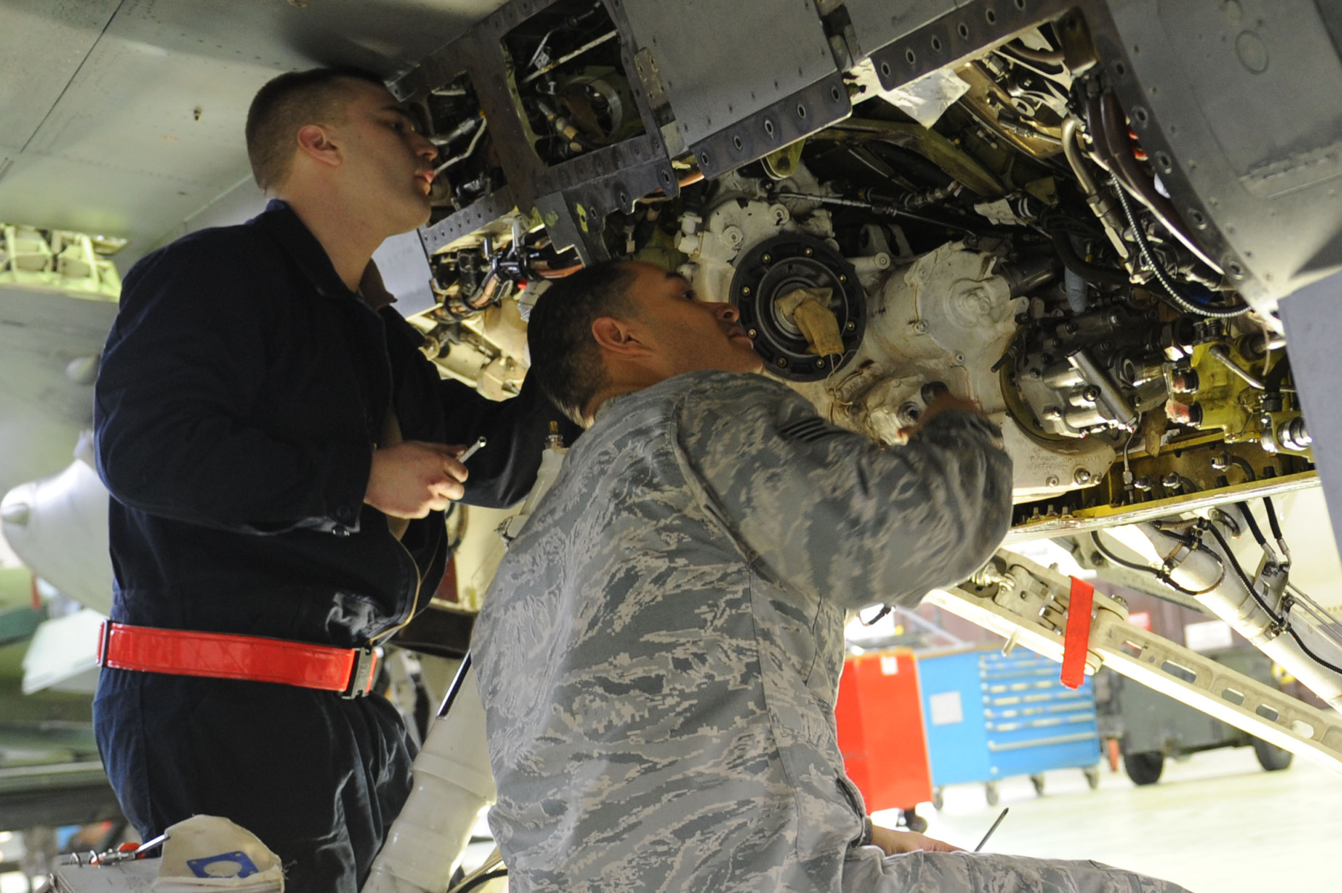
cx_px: 671
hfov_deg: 60.3
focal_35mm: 31
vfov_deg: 42.3
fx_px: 1155
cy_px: 446
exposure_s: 1/50
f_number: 3.2
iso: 1000
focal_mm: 31
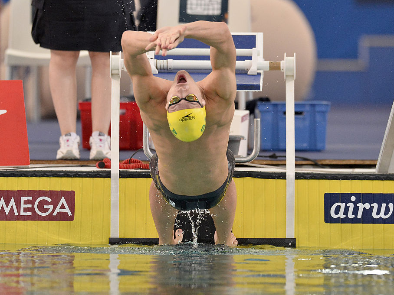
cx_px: 191
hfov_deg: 4.6
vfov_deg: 3.4
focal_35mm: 434
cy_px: 148
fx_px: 4940
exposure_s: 1/4000
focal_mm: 400
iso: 4000
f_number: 4
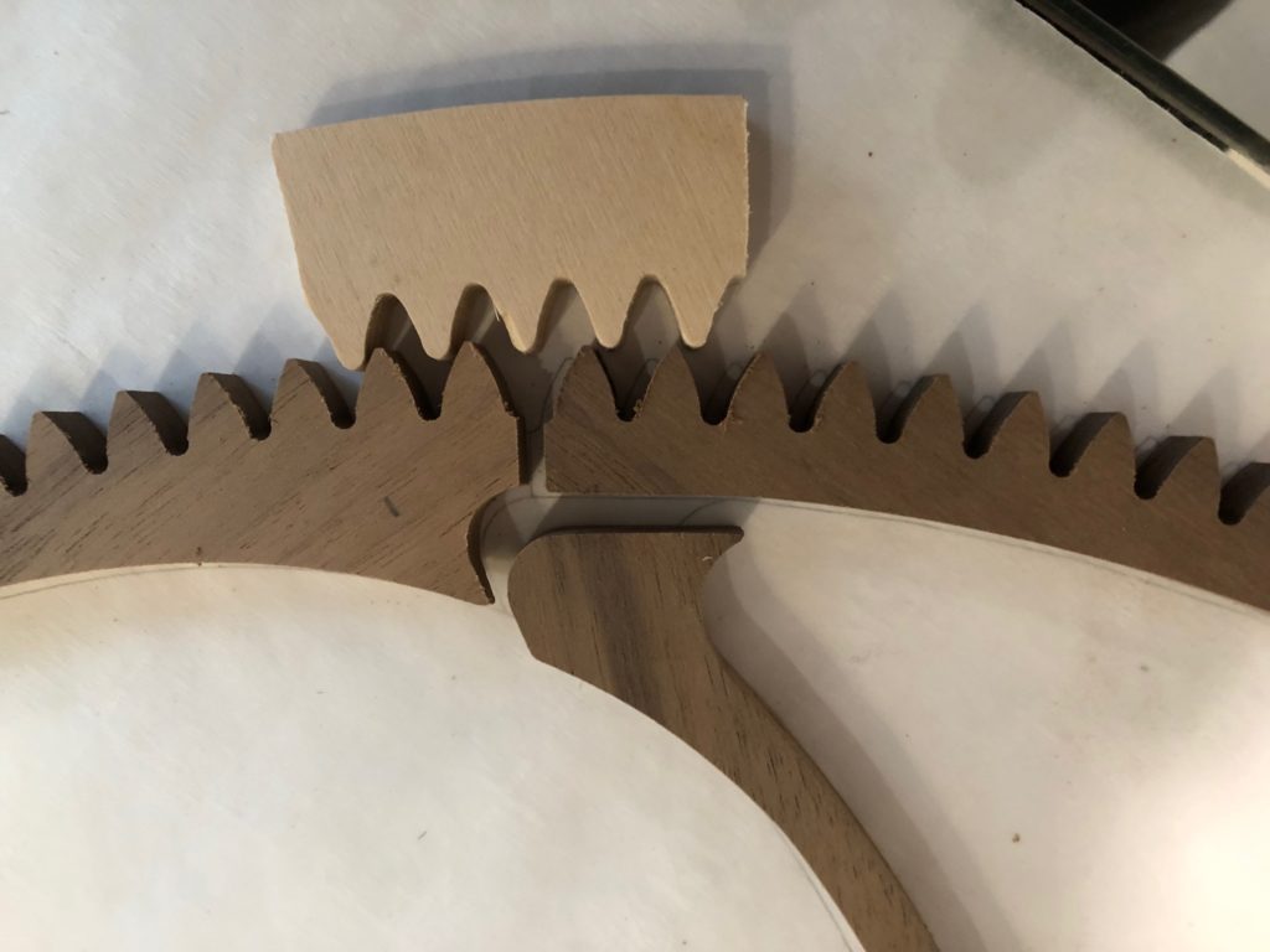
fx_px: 1027
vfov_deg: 49.7
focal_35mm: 28
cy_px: 476
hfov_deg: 63.4
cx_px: 635
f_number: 1.8
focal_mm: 3.99
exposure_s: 1/15
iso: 64
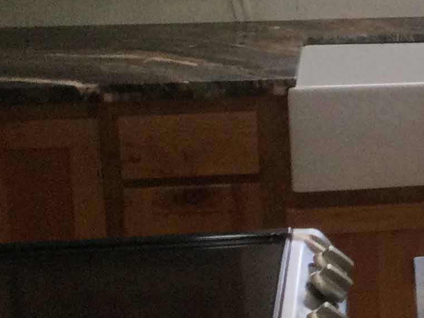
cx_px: 843
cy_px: 61
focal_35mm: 134
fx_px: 1641
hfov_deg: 12.9
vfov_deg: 11.0
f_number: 2.4
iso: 32
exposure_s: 1/40
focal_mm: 3.3
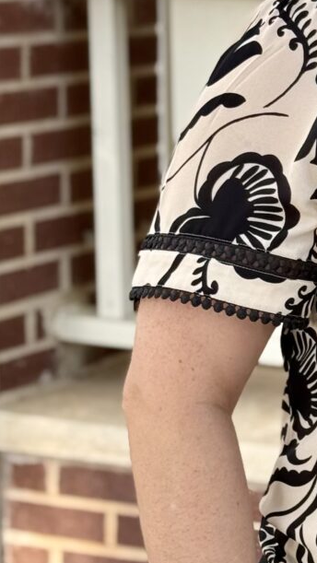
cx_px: 545
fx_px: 2180
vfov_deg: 14.7
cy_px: 243
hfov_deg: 8.1
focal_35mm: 146
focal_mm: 6.76
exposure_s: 1/747
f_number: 1.78
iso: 64
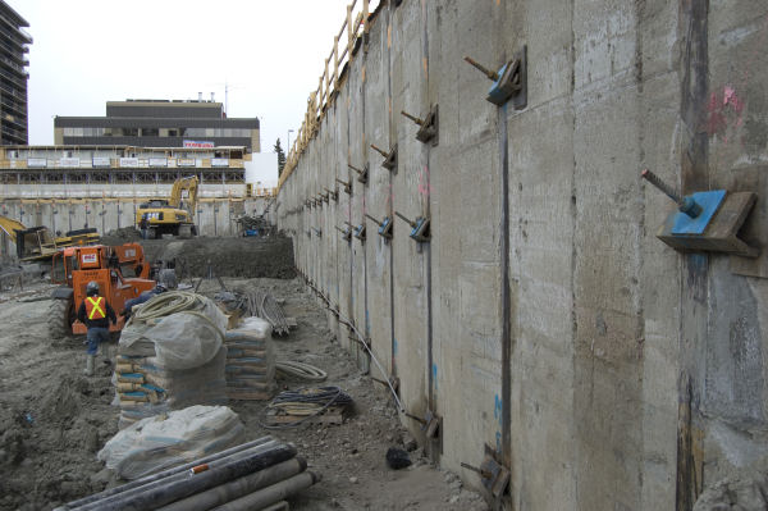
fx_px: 576
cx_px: 384
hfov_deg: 67.4
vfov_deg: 47.9
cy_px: 256
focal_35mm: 27
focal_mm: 18
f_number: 6.3
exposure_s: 1/160
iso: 200
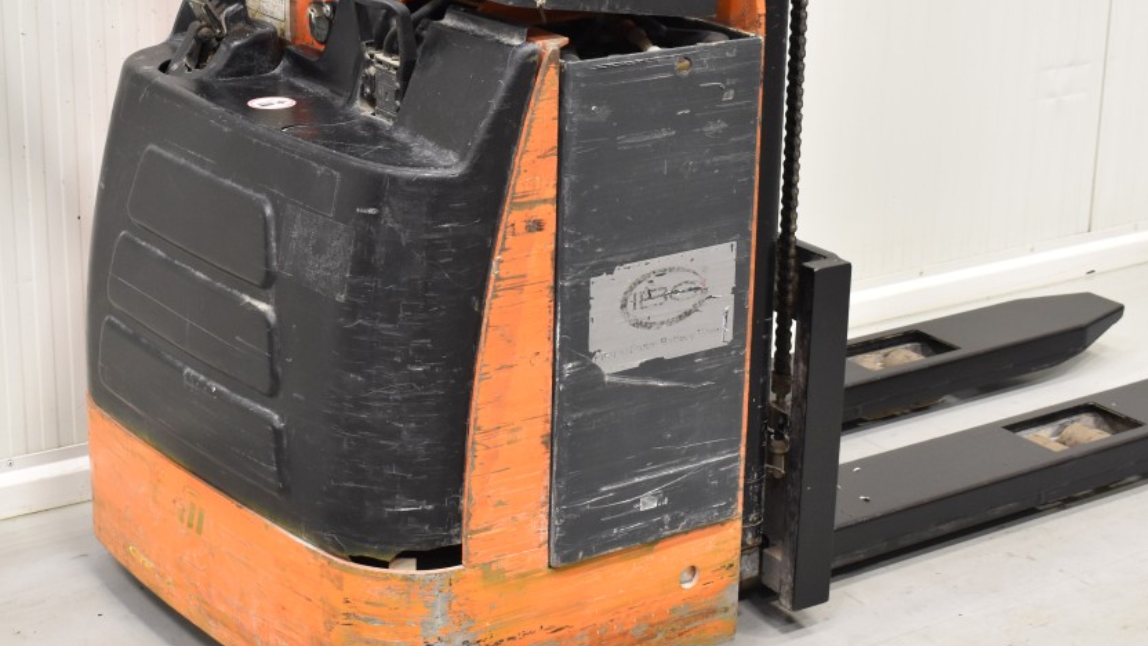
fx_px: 2070
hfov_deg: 30.8
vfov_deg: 17.7
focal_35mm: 68
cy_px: 228
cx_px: 418
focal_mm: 30
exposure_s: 1/20
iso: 1250
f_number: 6.3
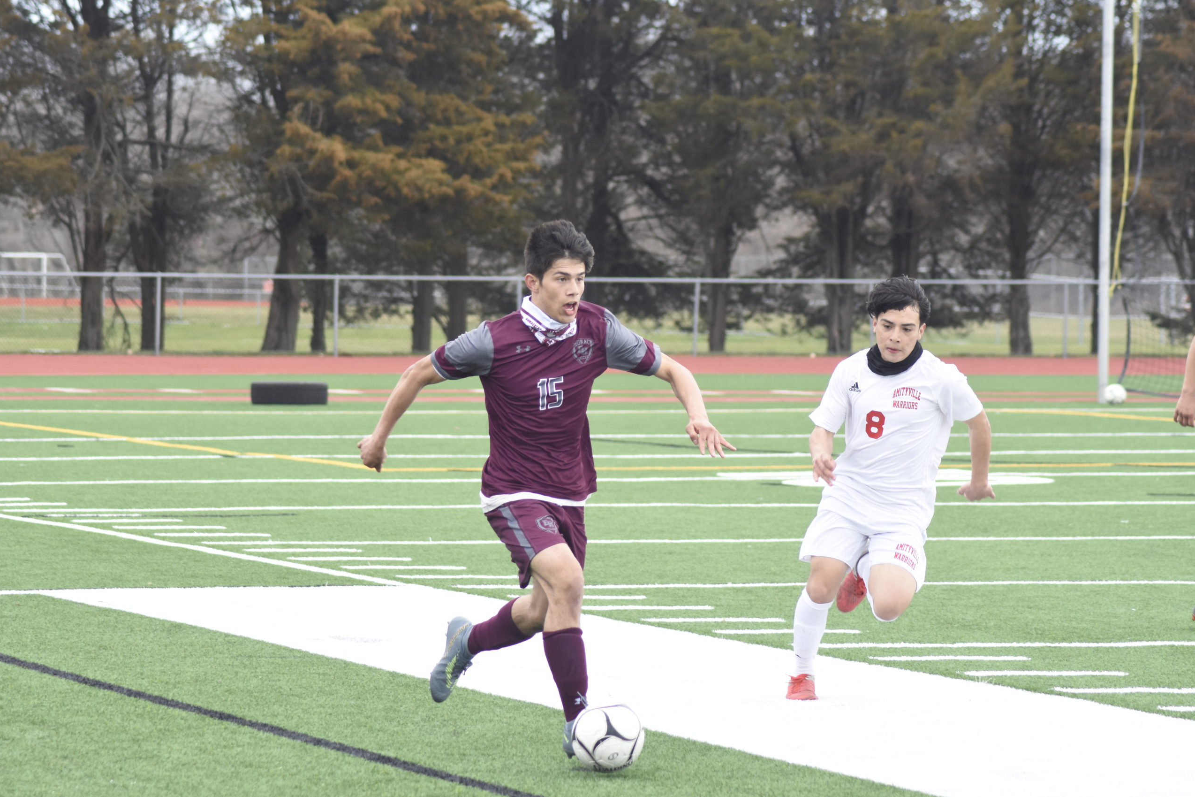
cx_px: 598
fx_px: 6754
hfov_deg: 10.1
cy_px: 397
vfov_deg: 6.7
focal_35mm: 204
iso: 640
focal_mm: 135
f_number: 6.3
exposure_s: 1/640
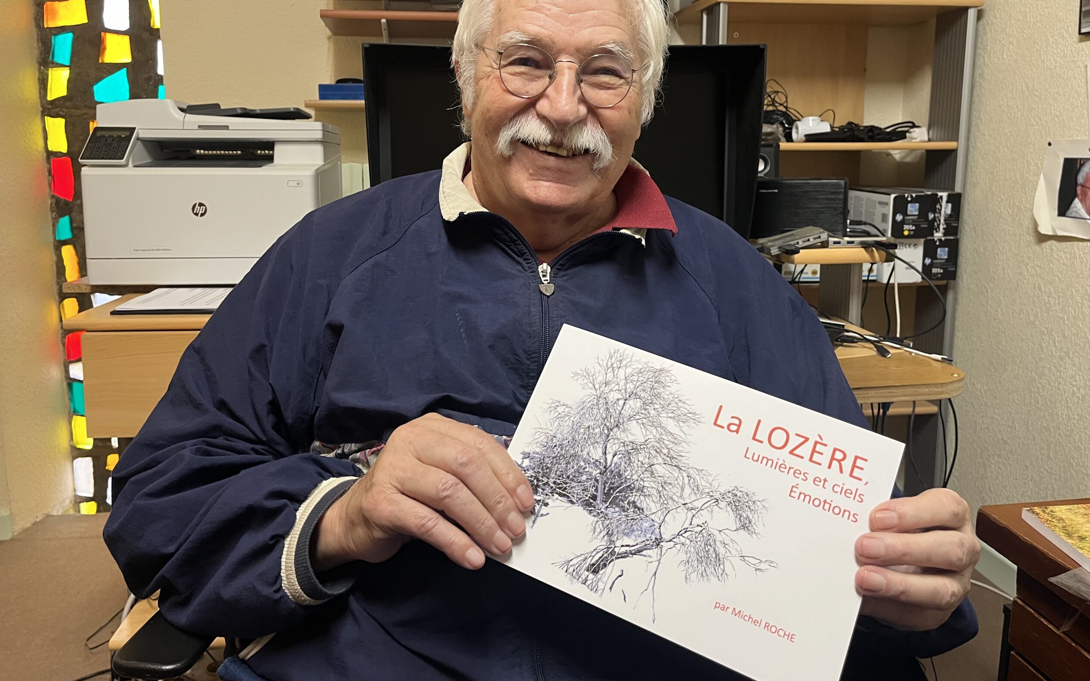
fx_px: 832
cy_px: 285
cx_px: 539
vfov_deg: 44.4
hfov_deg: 66.5
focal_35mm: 28
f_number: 1.6
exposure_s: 1/50
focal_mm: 5.1
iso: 200
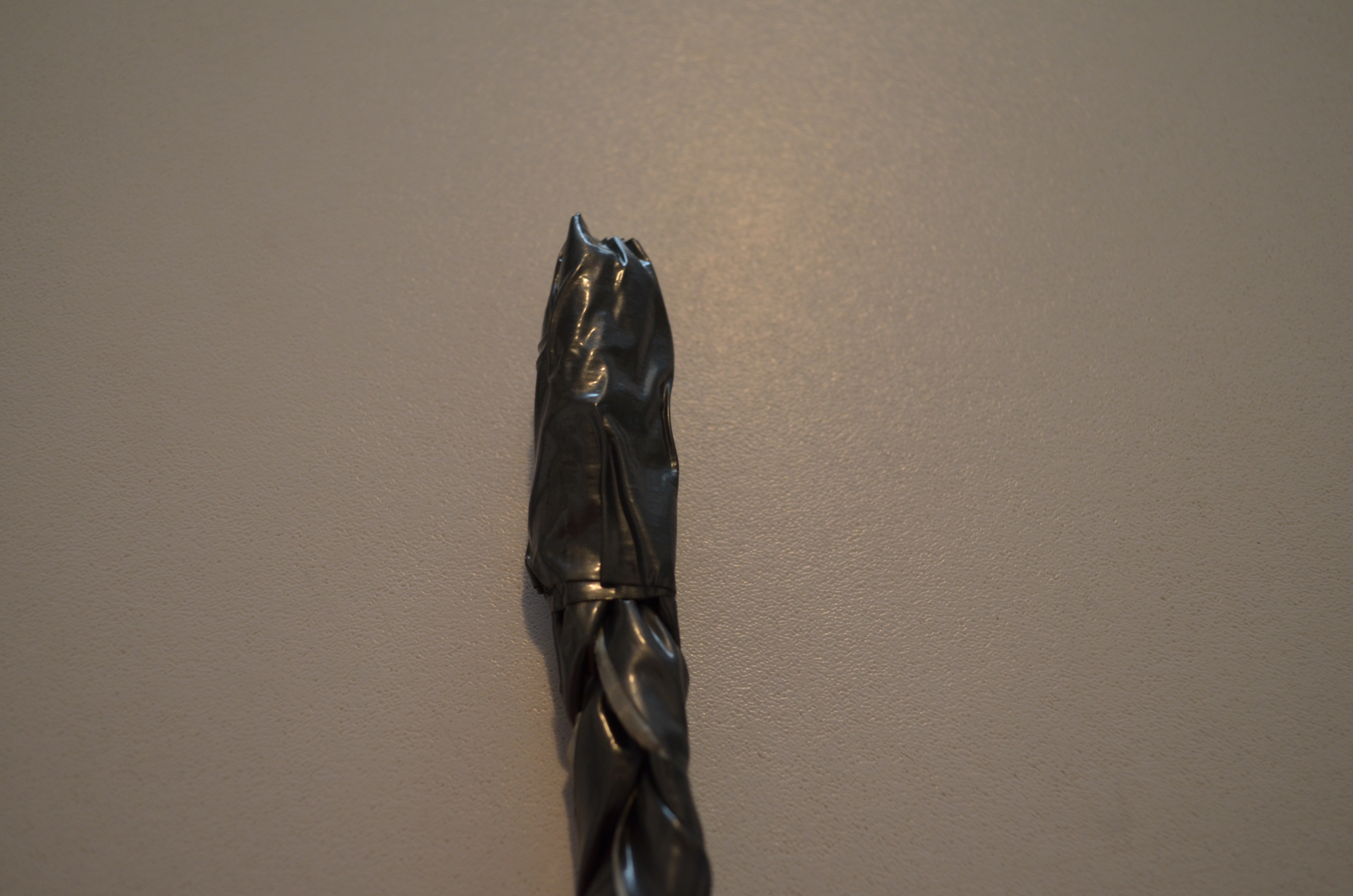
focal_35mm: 36
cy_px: 448
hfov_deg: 53.2
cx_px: 676
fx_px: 1350
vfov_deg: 36.7
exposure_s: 1/30
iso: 560
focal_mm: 24
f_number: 4
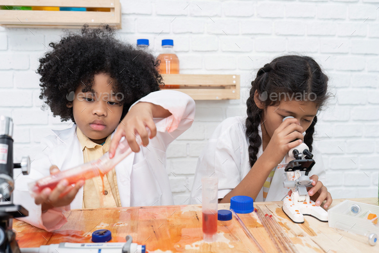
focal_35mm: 35
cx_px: 190
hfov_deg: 54.4
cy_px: 126
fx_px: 368
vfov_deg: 37.8
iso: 320
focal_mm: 35
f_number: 4
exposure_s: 1/30
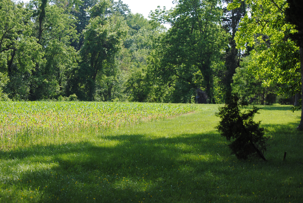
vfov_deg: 16.6
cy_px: 102
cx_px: 152
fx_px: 695
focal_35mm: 82
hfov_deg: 24.6
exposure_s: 1/160
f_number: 6.3
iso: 100
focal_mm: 55
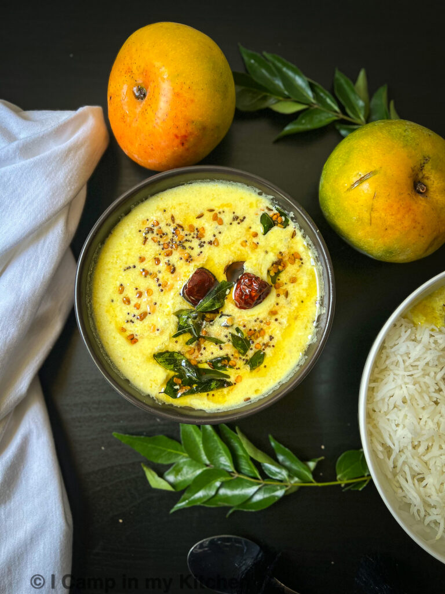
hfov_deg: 53.1
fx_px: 446
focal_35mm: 26
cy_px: 297
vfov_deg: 67.3
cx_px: 222
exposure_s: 1/220
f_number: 1.5
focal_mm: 5.7
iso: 40
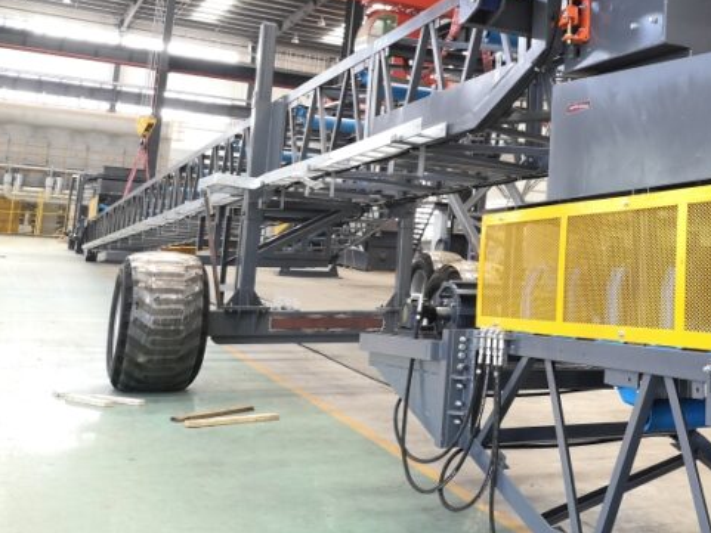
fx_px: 966
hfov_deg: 37.8
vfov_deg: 30.4
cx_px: 639
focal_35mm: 47
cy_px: 142
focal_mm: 4.75
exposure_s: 1/50
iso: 160
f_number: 1.8
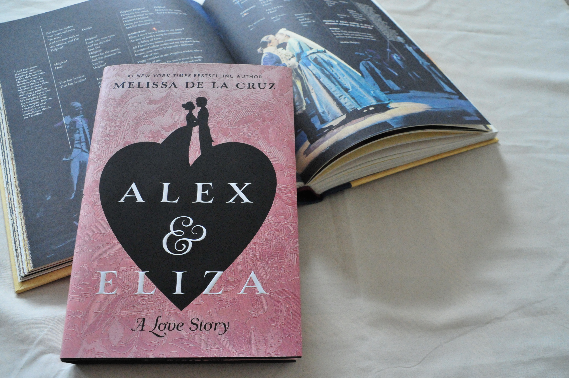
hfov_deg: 57.3
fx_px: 521
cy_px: 189
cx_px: 284
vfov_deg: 39.9
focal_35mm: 33
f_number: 5.6
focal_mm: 22
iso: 2500
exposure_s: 1/125
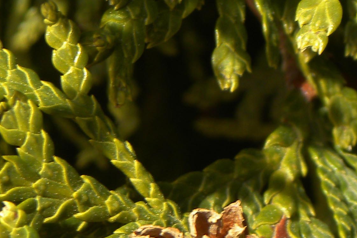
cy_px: 315
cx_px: 254
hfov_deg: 4.8
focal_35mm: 432
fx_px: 4283
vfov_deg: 3.2
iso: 64
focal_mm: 20.8
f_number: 4
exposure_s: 1/218
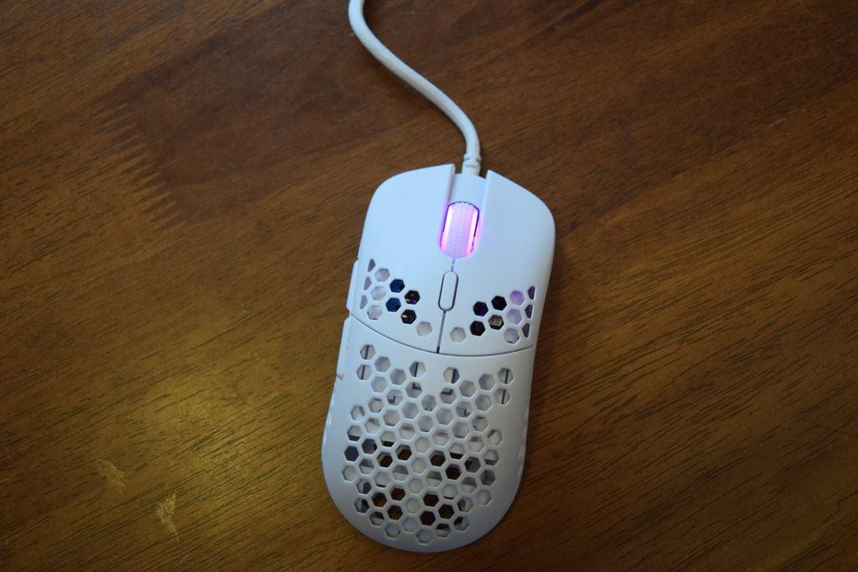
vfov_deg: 29.9
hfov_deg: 43.6
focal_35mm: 45
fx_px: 1073
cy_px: 286
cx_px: 429
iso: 560
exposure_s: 1/60
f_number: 4.2
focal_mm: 30
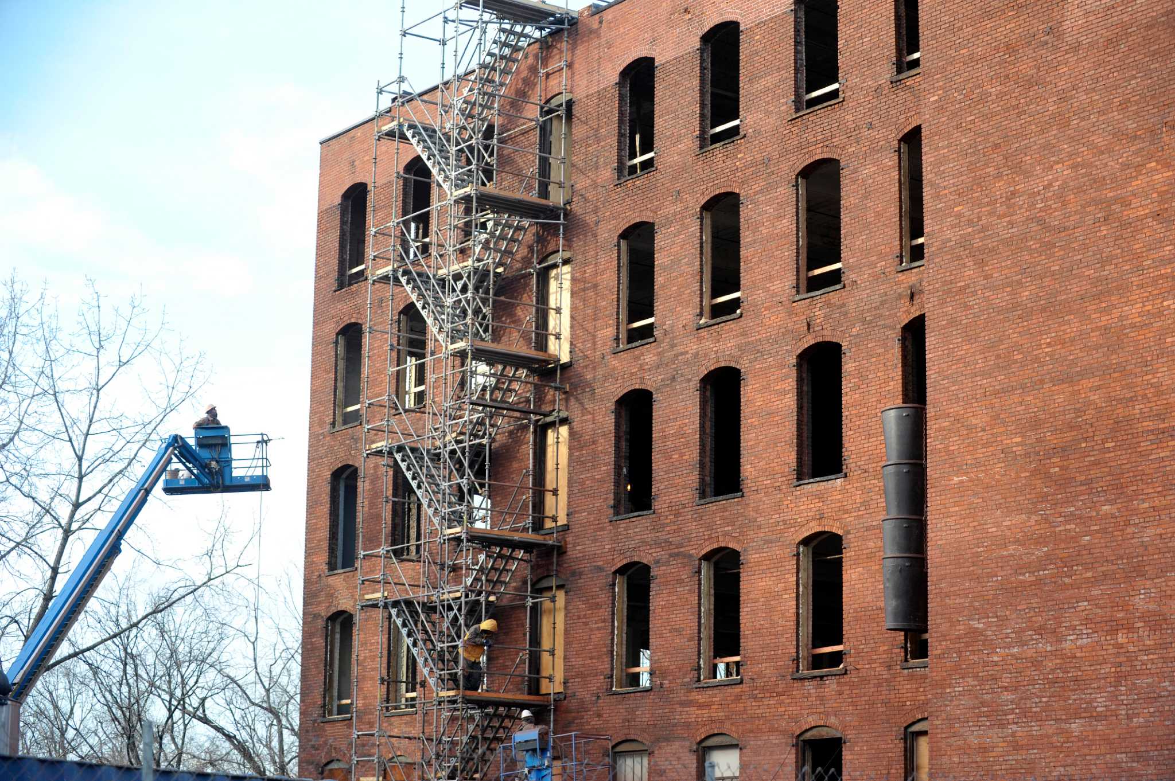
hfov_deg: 26.0
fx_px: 2544
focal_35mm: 78
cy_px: 390
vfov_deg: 17.5
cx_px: 588
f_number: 5.6
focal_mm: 78
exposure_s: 1/500
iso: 500
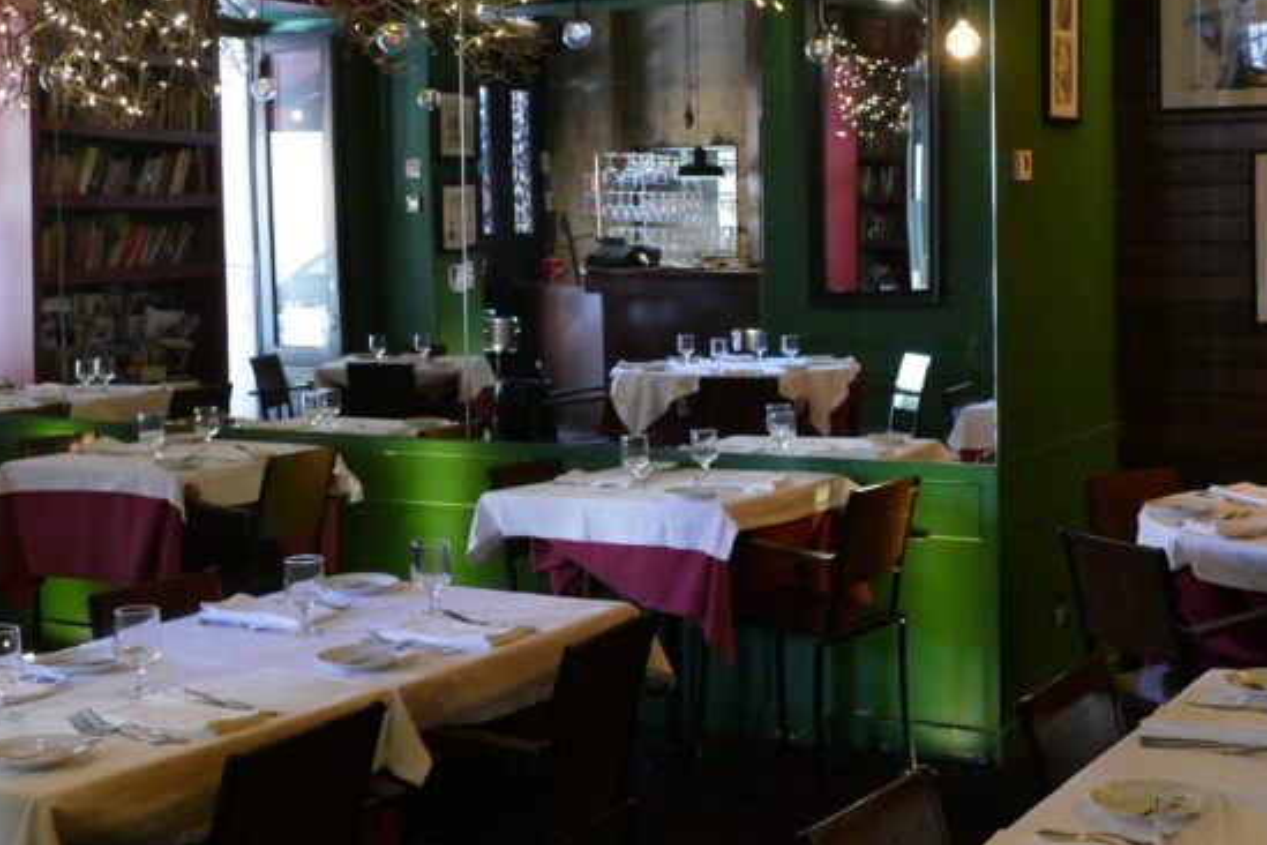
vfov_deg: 24.1
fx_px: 1971
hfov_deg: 35.6
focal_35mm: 56
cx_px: 702
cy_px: 308
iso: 1600
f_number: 3
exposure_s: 1/40
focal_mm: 11.1
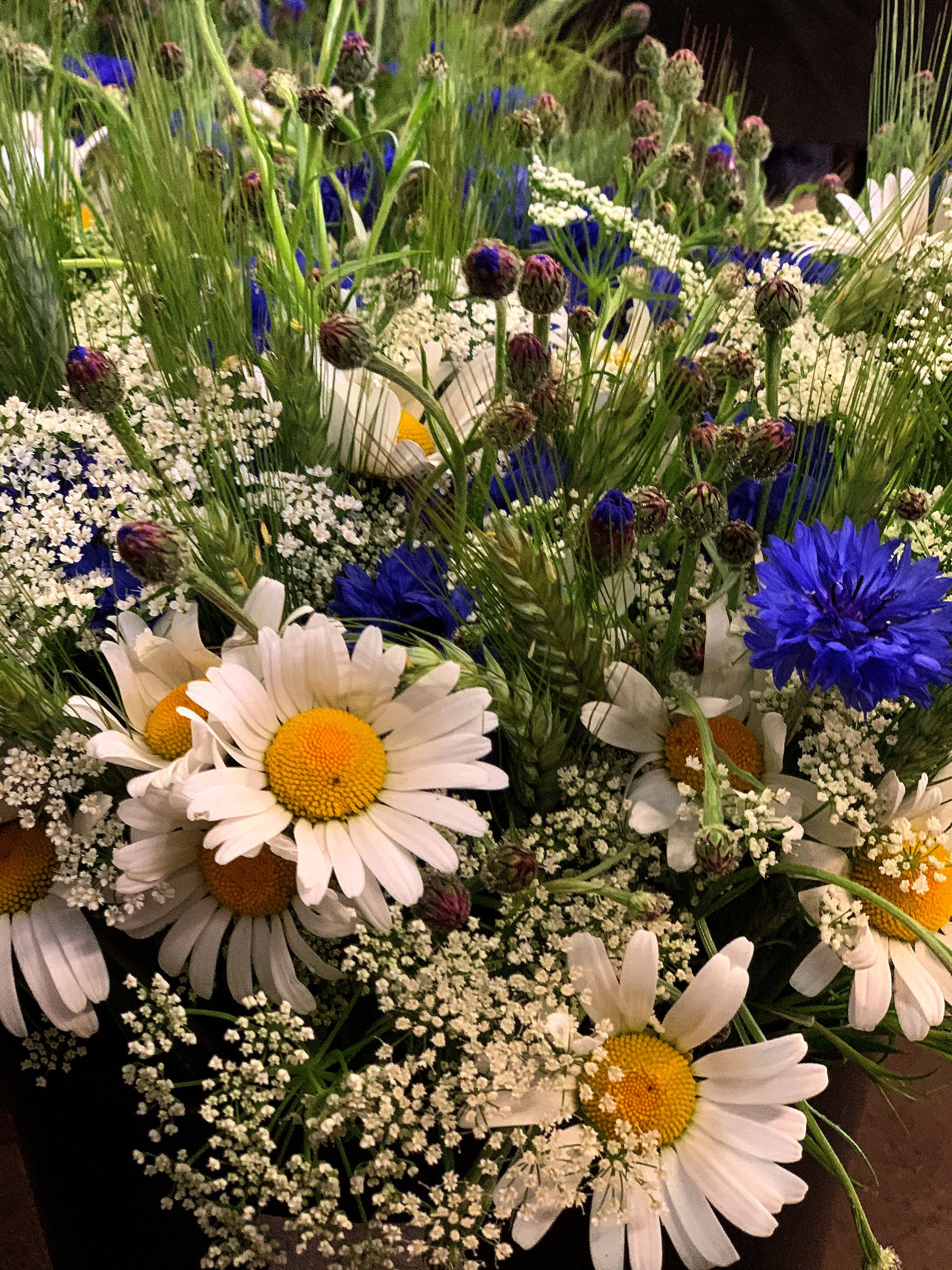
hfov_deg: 28.0
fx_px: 1907
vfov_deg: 36.8
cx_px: 476
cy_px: 635
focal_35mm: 52
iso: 250
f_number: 2.4
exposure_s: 1/50
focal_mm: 6
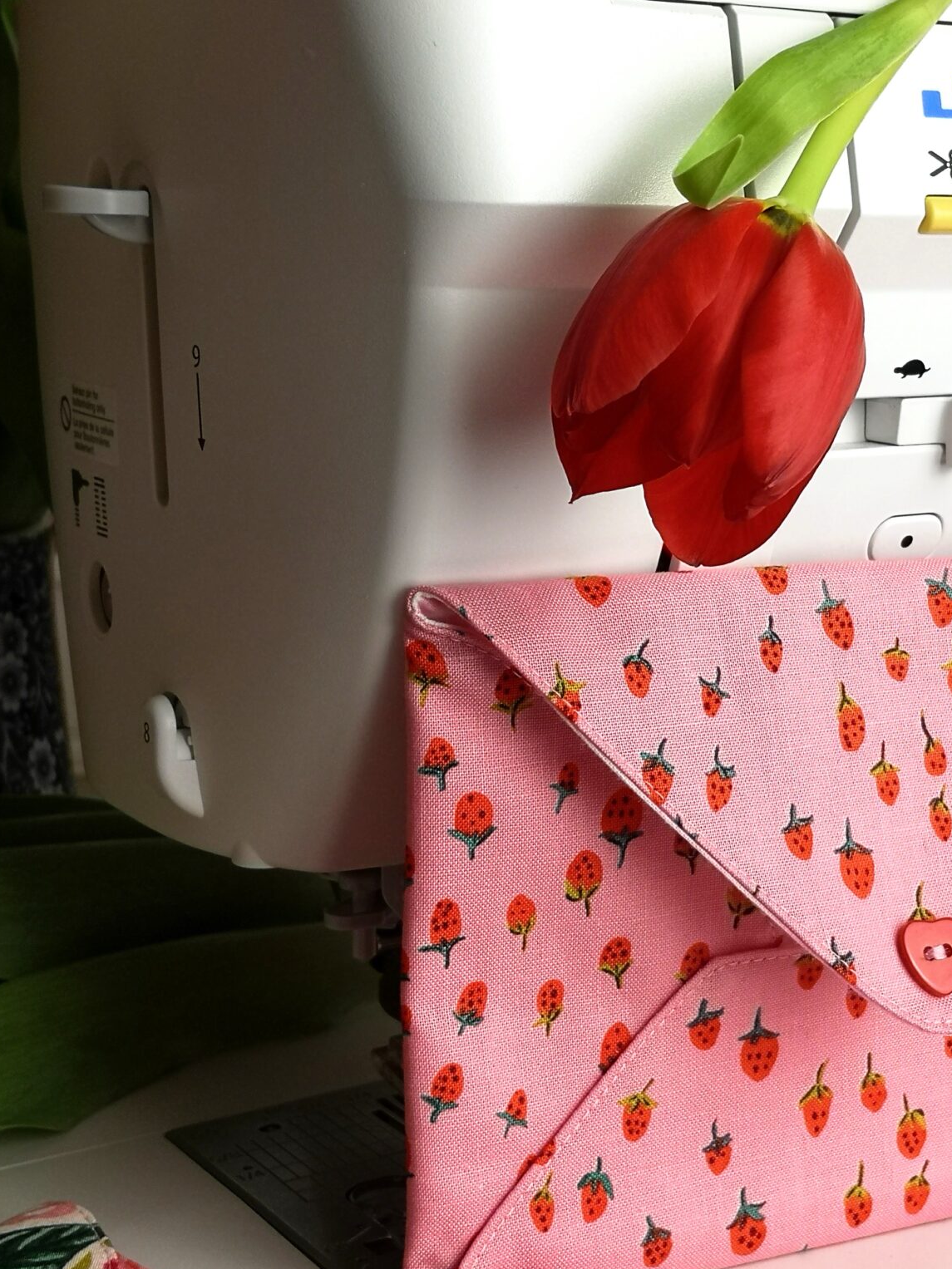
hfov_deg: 24.3
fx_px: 2164
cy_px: 637
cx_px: 816
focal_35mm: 59
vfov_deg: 32.7
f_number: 1.8
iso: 50
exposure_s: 1/100
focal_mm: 5.58
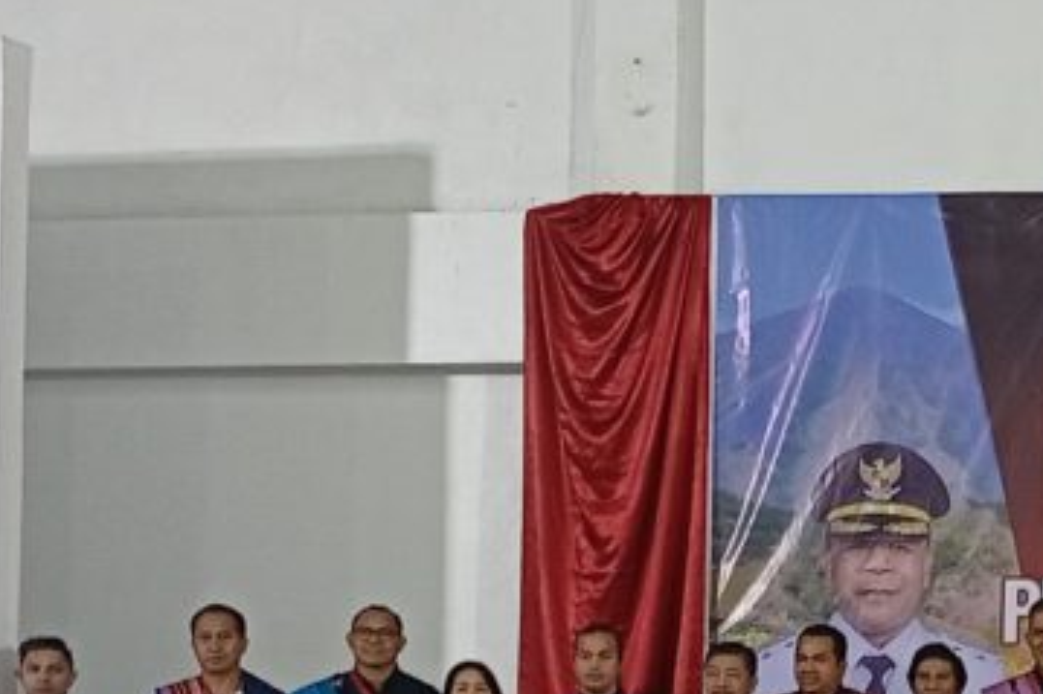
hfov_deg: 17.6
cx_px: 1458
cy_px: 806
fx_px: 3098
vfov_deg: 12.5
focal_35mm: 107
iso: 431
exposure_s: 1/33.3
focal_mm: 3.98
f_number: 1.8
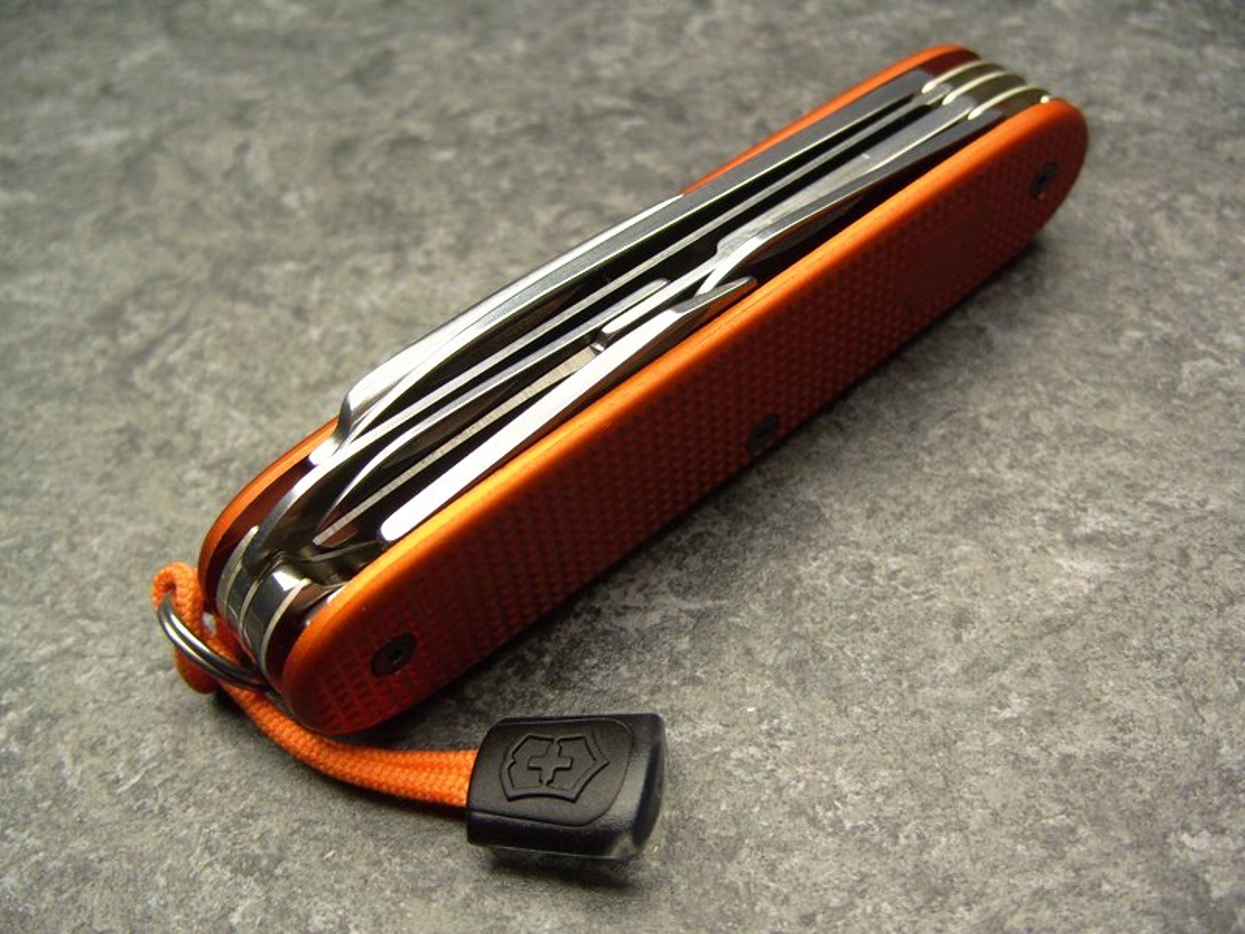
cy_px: 467
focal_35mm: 35
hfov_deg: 52.6
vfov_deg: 40.7
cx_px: 622
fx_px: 1259
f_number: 2.8
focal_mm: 7.8
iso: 160
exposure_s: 1/45
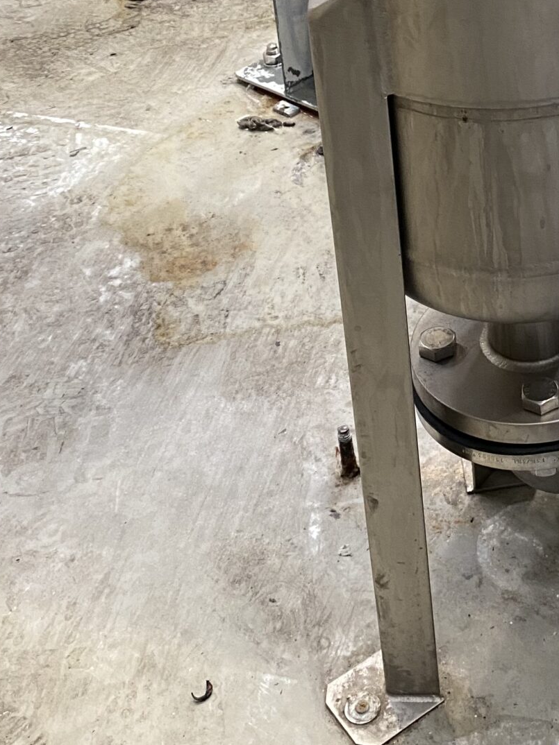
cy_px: 30
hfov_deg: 22.7
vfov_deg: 29.5
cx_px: 558
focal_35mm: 62
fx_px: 1335
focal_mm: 4.25
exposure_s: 1/50
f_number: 1.8
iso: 250
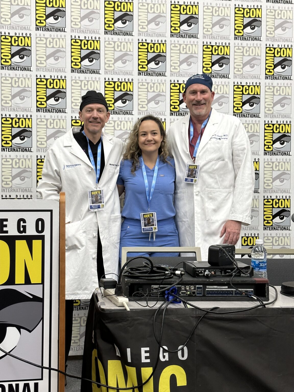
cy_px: 196
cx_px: 147
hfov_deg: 30.3
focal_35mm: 48
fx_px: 544
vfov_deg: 39.7
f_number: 1.78
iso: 200
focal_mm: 6.86
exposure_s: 1/40
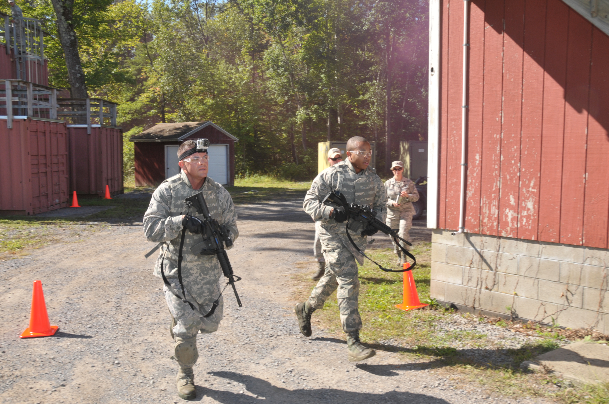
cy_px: 202
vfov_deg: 39.9
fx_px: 558
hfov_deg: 57.3
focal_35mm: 33
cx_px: 304
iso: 250
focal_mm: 22
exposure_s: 1/200
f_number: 10
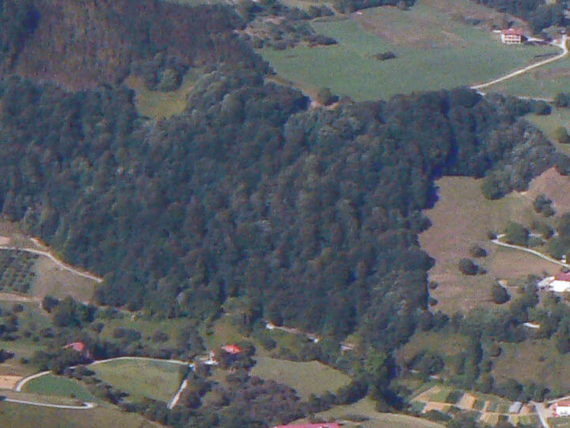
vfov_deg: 7.7
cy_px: 598
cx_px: 907
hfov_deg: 10.0
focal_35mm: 190
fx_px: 3130
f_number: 8
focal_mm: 8.2
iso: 80
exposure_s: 1/250
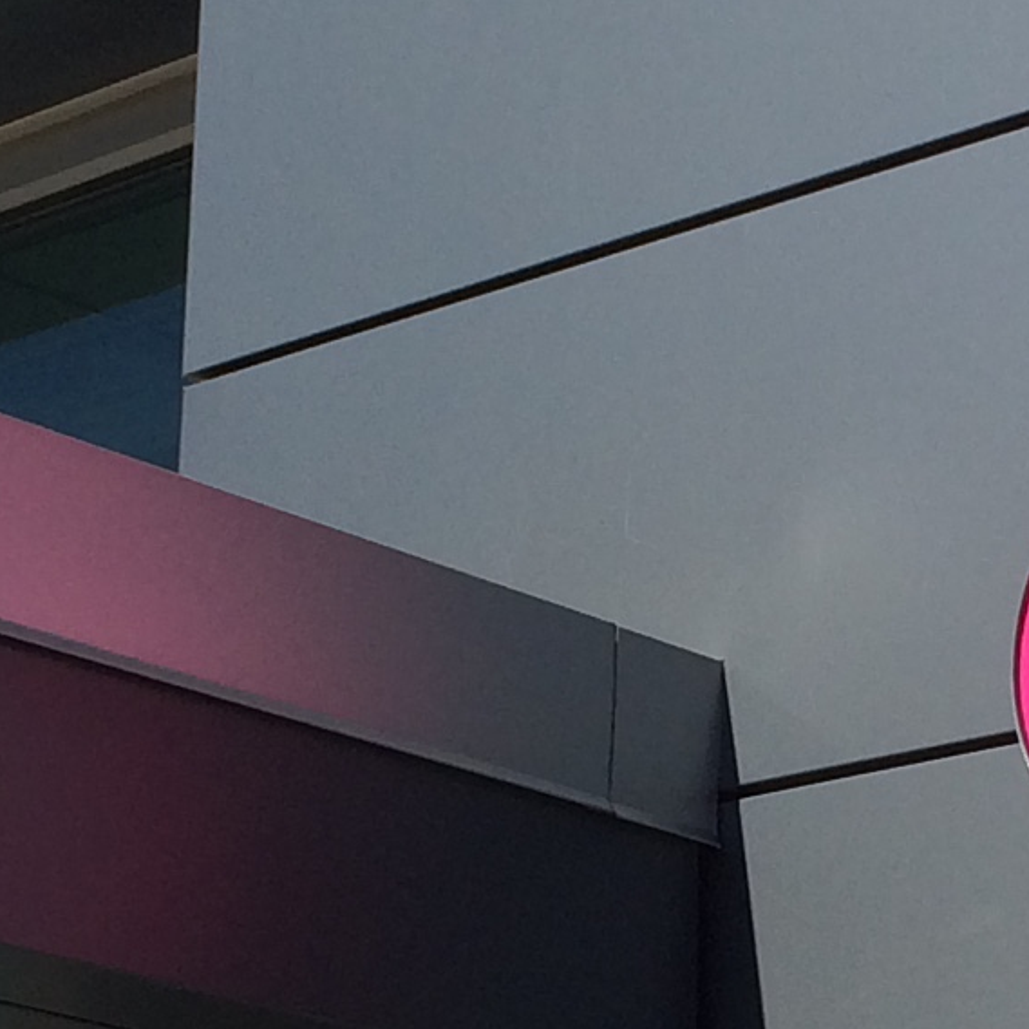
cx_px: 660
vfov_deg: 11.8
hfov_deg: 11.9
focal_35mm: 147
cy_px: 987
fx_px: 4944
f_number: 2.2
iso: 32
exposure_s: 1/2564
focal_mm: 4.15
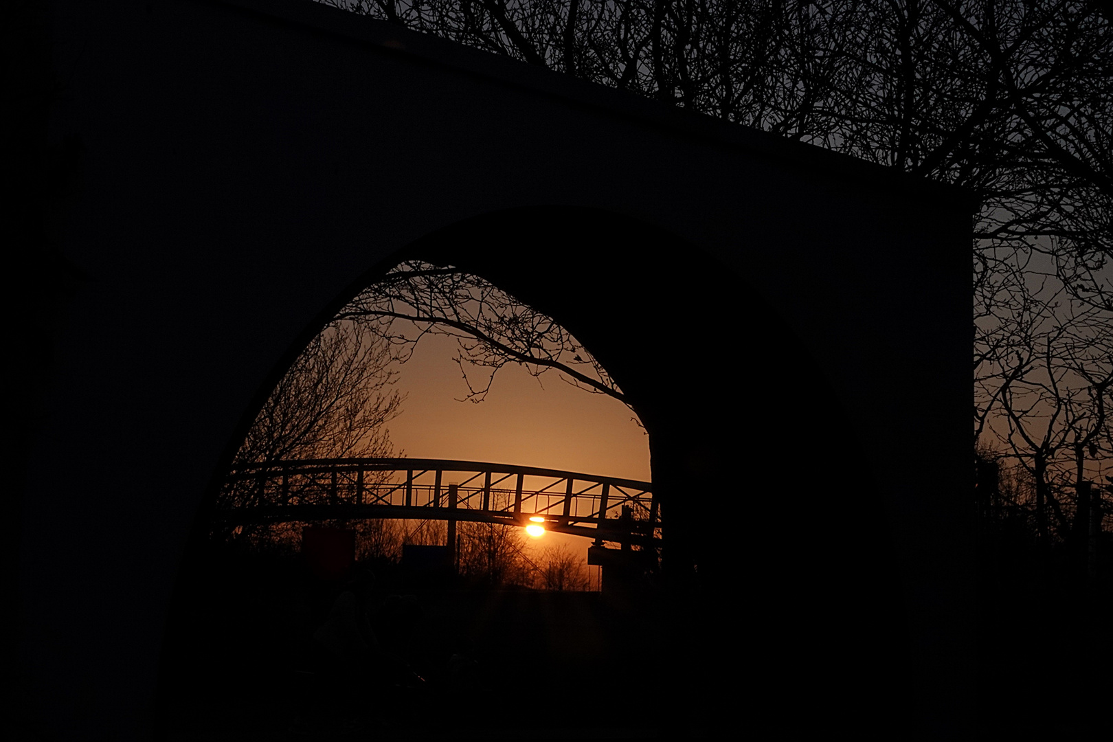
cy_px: 371
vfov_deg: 31.2
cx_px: 556
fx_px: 1329
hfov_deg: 45.4
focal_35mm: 43
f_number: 16
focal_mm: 15.73
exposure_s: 1/400
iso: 100
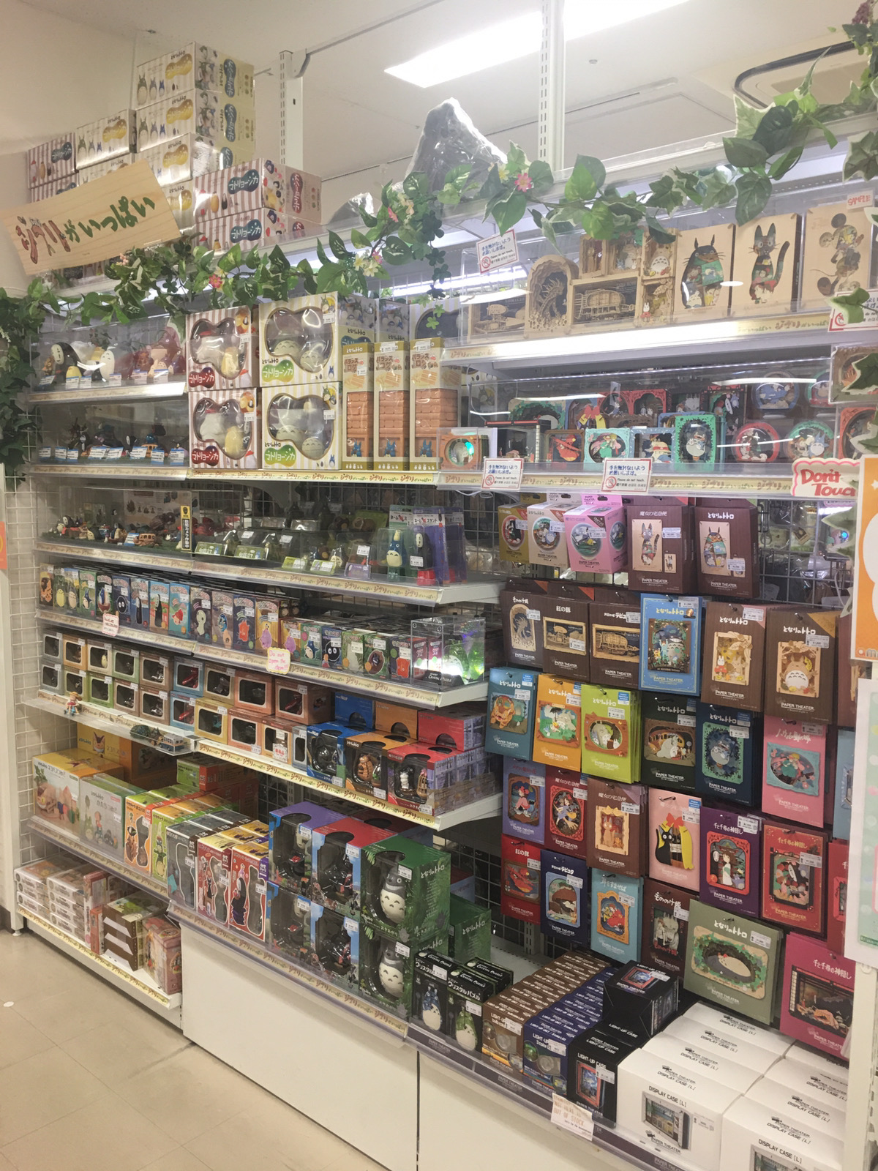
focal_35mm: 29
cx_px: 439
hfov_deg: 48.2
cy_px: 586
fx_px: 981
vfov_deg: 61.7
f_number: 2.2
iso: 25
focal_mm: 4.15
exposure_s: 1/15
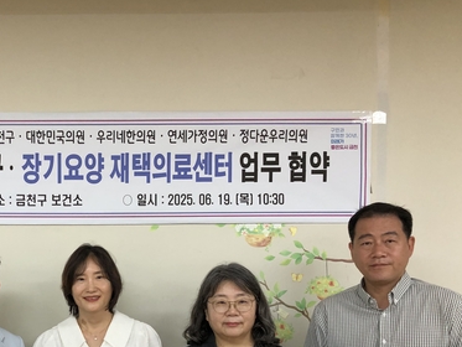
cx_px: 92
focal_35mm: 48
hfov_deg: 38.2
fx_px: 641
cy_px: 296
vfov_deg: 29.3
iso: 25
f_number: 1.8
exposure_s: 1/30
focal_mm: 4
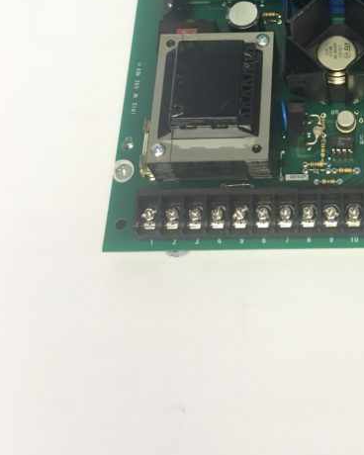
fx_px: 848
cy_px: 35
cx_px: 345
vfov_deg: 28.7
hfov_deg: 23.4
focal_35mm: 63
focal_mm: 4.15
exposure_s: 1/33
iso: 50
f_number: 2.2
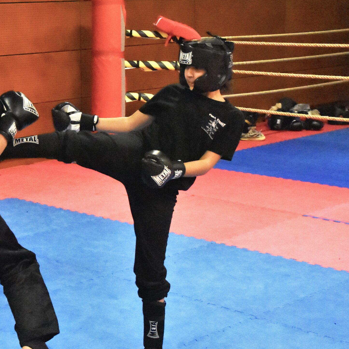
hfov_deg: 24.4
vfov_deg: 24.7
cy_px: 183
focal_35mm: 70
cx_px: 70
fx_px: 796
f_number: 3.3
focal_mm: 31
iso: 5000
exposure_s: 1/1250
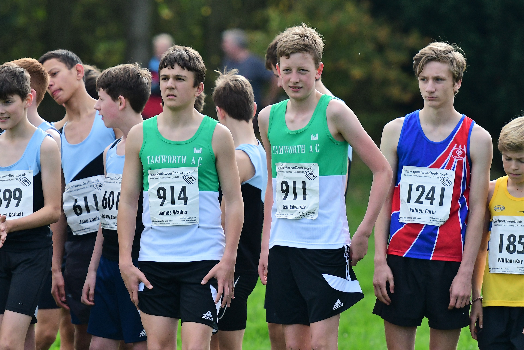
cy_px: 175
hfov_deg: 7.6
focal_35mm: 270
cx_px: 262
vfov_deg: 5.1
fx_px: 3930
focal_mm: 180
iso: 800
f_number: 2.8
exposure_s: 1/6400
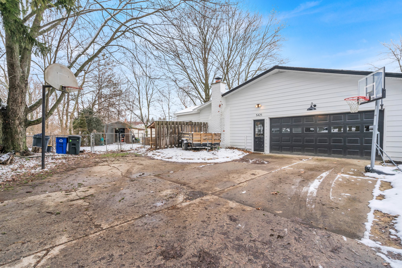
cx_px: 201
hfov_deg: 96.7
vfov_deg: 73.7
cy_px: 134
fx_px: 179
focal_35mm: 16
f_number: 8
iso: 320
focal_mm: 16
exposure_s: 1/125
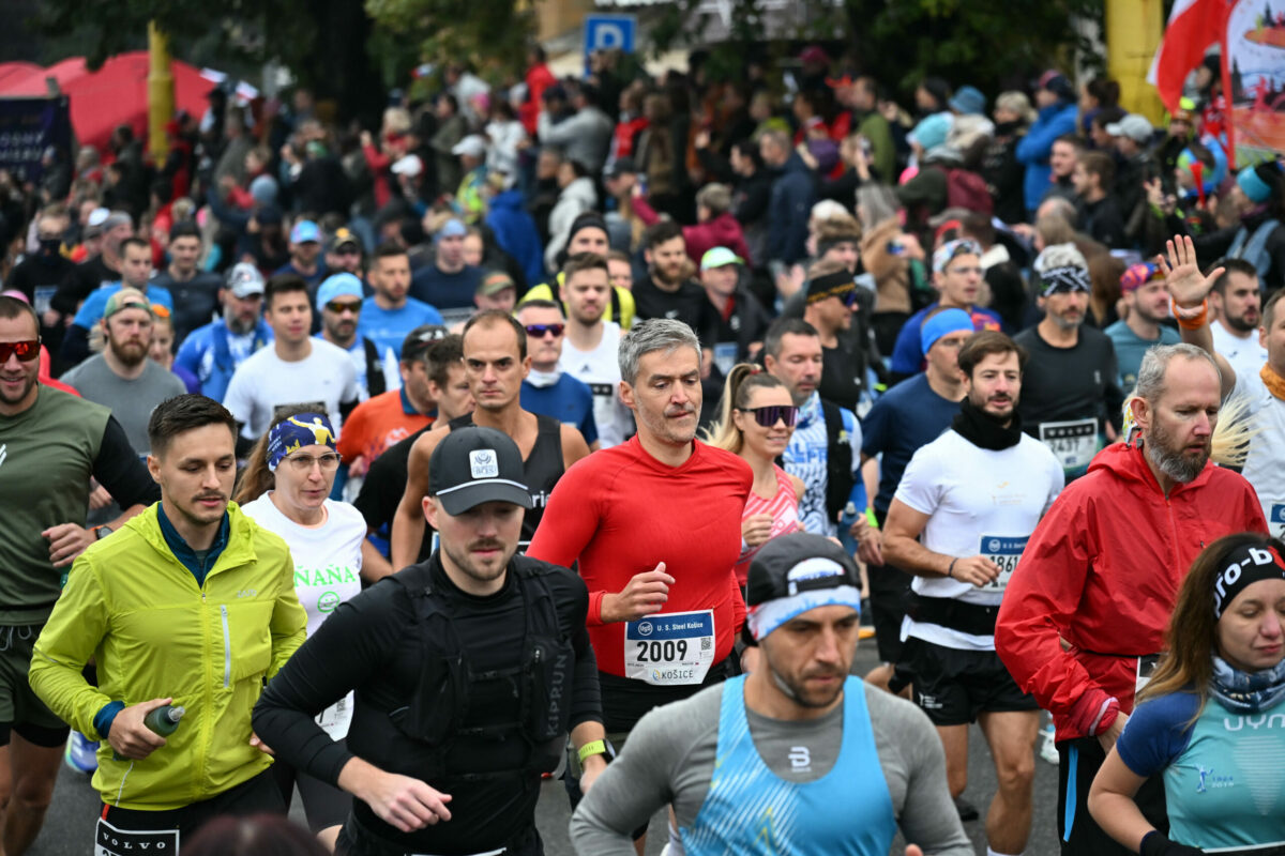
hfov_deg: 17.1
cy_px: 428
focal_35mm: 120
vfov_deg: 11.4
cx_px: 642
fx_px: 4283
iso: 1600
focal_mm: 120
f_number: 4
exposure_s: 1/1000
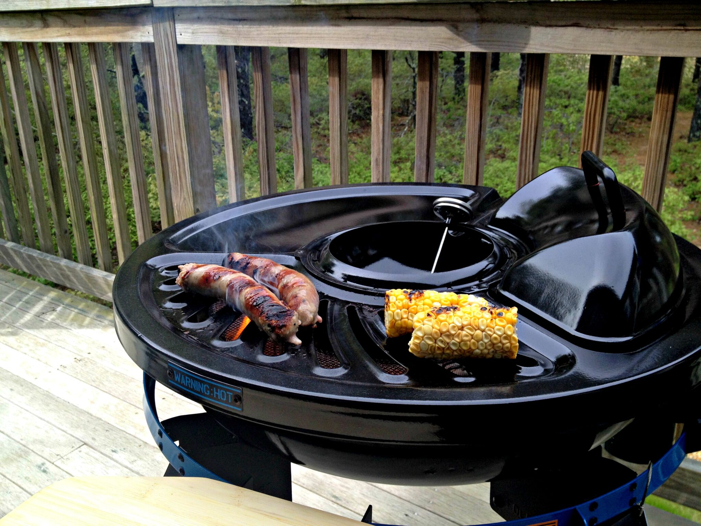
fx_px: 709
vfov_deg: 40.7
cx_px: 350
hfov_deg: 52.6
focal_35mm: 35
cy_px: 263
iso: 50
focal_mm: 4.28
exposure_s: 1/389
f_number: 2.4
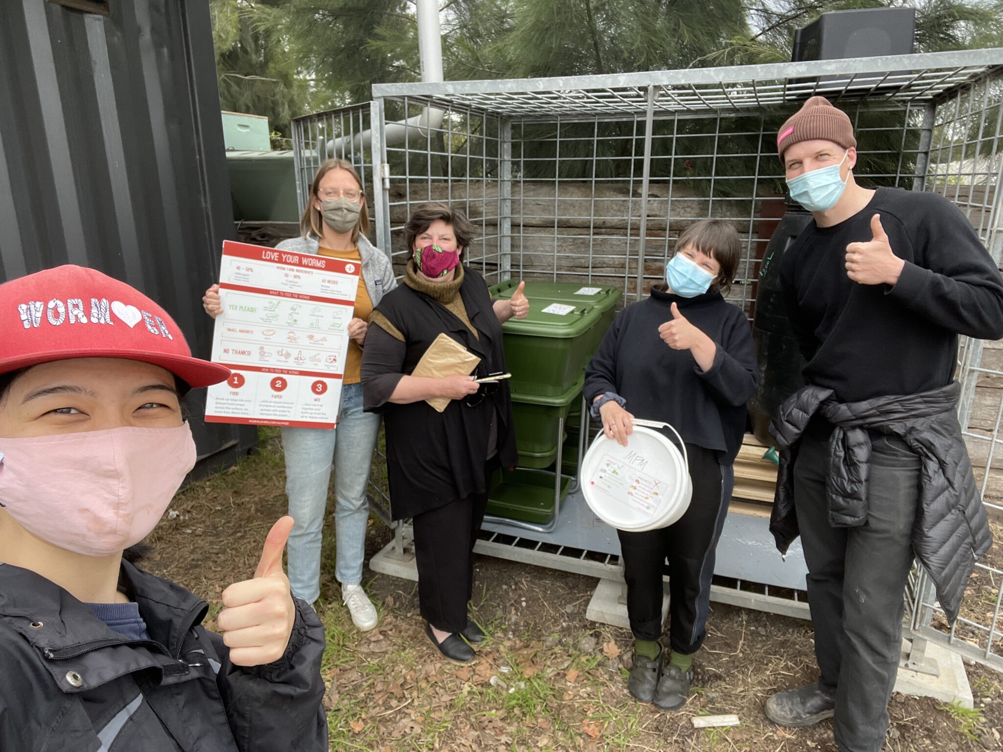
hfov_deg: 73.9
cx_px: 502
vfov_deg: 58.9
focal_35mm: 23
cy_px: 376
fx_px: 666
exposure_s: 1/397
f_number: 2.2
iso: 25
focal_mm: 2.71
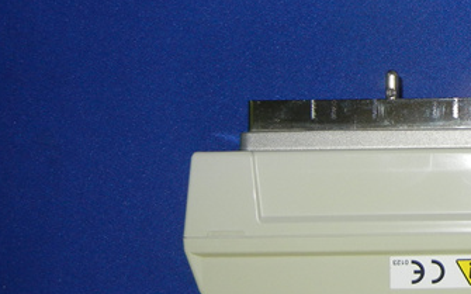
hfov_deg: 24.7
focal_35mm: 76
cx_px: 558
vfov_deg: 17.0
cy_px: 66
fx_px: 975
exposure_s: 1/30
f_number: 3.5
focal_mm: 5.4
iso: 200
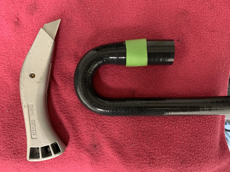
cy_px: 86
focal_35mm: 26
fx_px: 173
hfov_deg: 67.3
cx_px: 115
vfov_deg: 53.1
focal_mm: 4.25
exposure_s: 1/25
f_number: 1.8
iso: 500
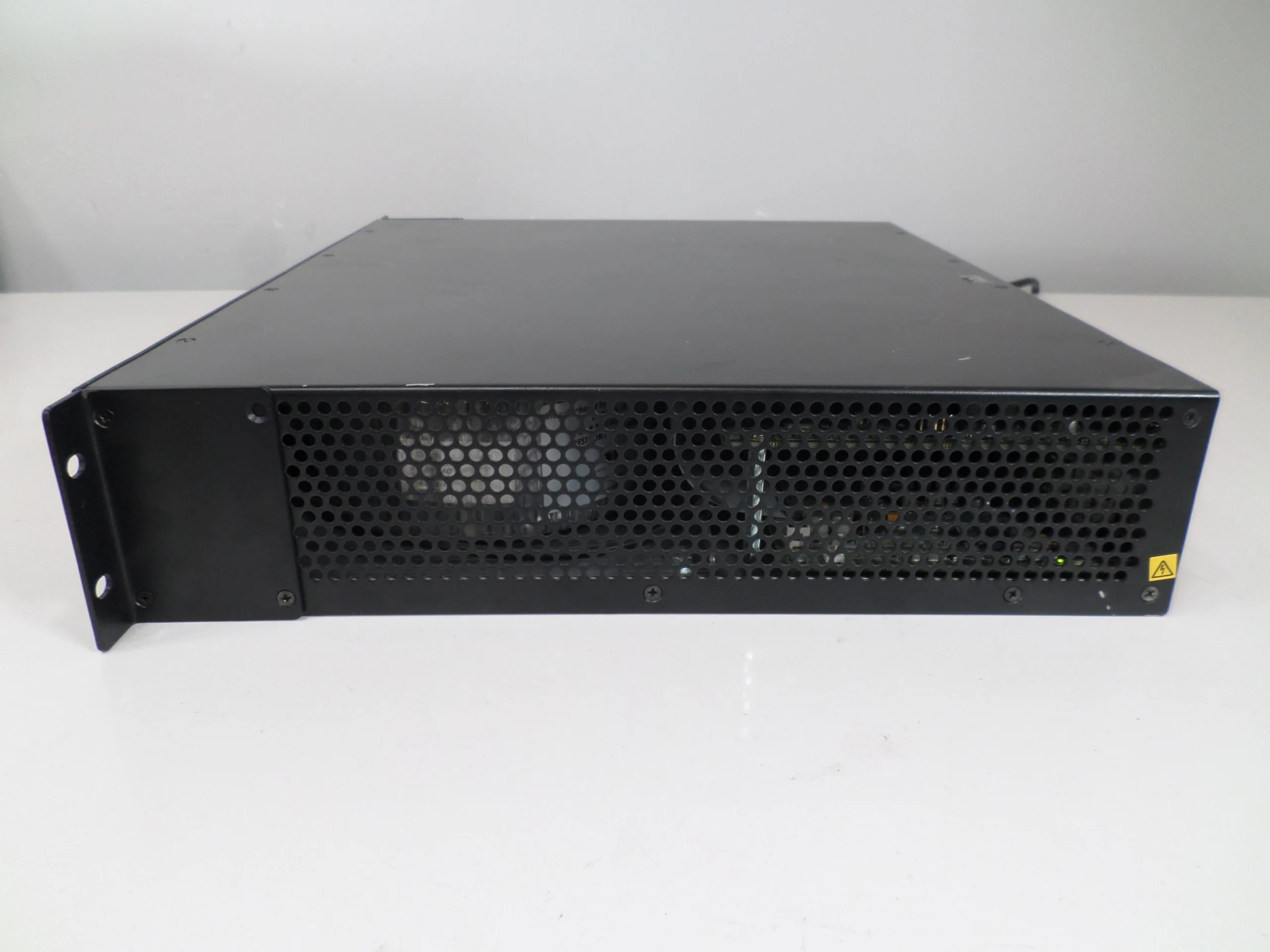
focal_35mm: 25
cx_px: 635
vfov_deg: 54.9
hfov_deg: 69.4
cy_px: 476
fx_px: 917
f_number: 2.5
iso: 80
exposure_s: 1/45
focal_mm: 4.5
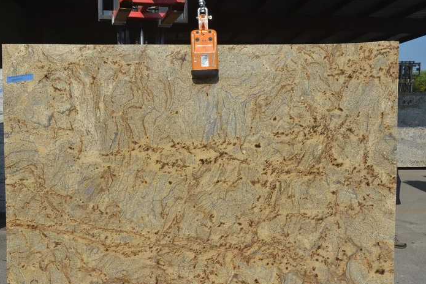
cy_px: 160
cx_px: 200
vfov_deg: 32.6
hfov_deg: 47.4
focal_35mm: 41
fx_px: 485
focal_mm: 24
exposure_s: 1/1000
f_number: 13
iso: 800
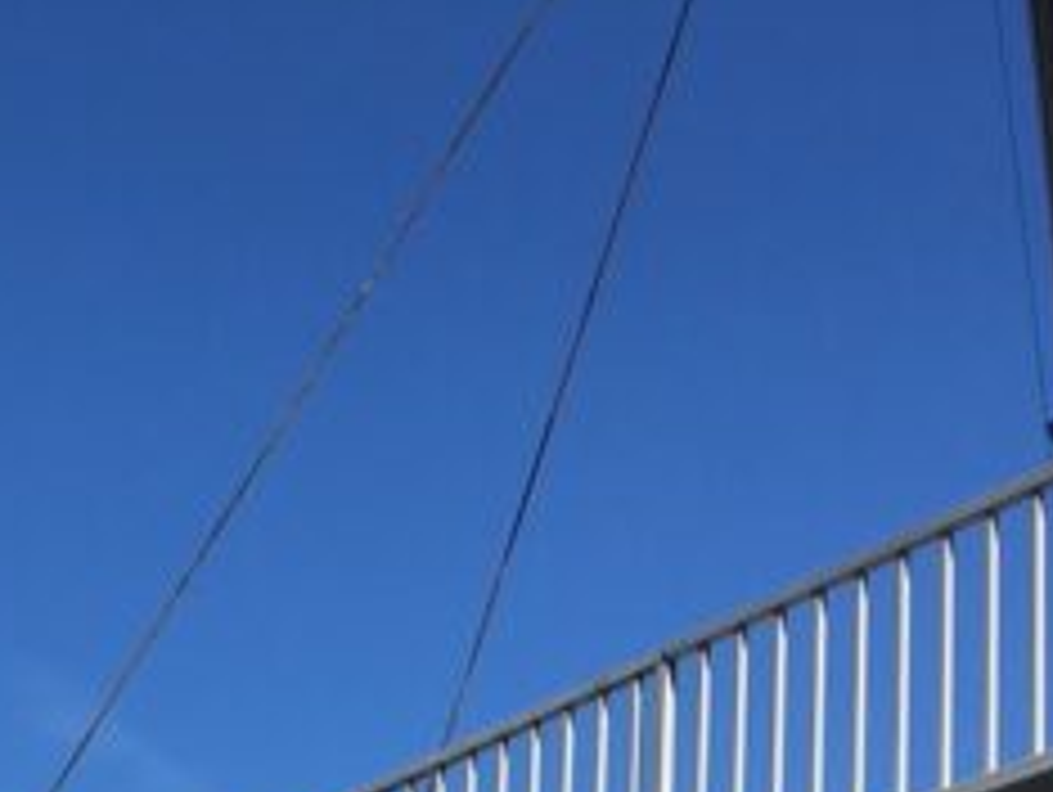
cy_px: 1341
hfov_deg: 19.1
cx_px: -58
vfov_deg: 13.7
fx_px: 3015
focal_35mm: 99
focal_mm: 4.15
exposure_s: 1/1876
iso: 25
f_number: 2.2
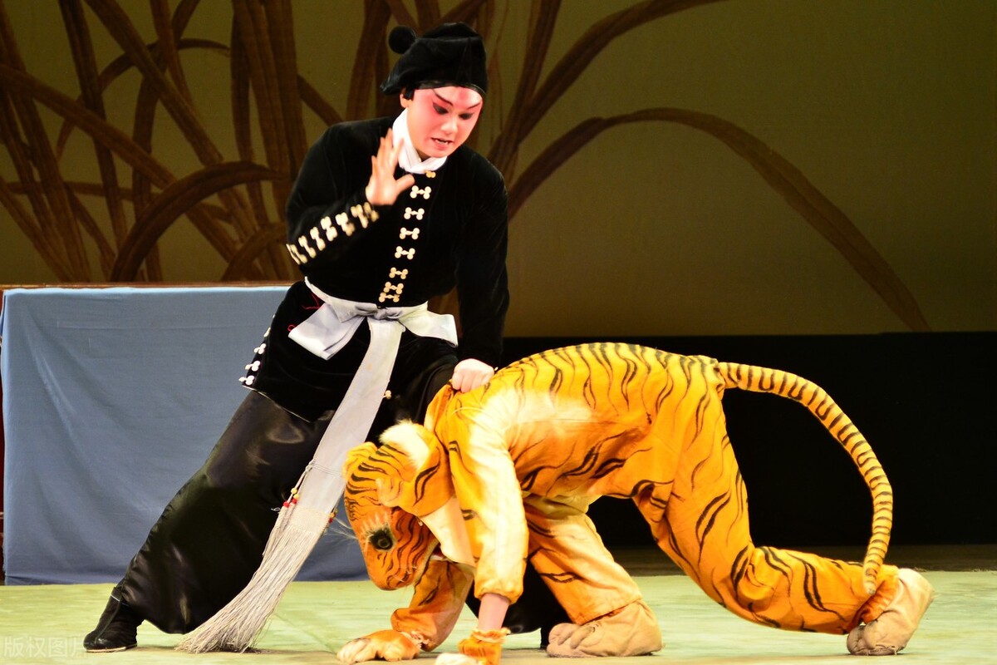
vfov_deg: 5.0
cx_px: 498
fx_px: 7685
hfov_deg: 7.4
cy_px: 332
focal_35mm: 278
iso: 640
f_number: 3.5
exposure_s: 1/400
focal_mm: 185
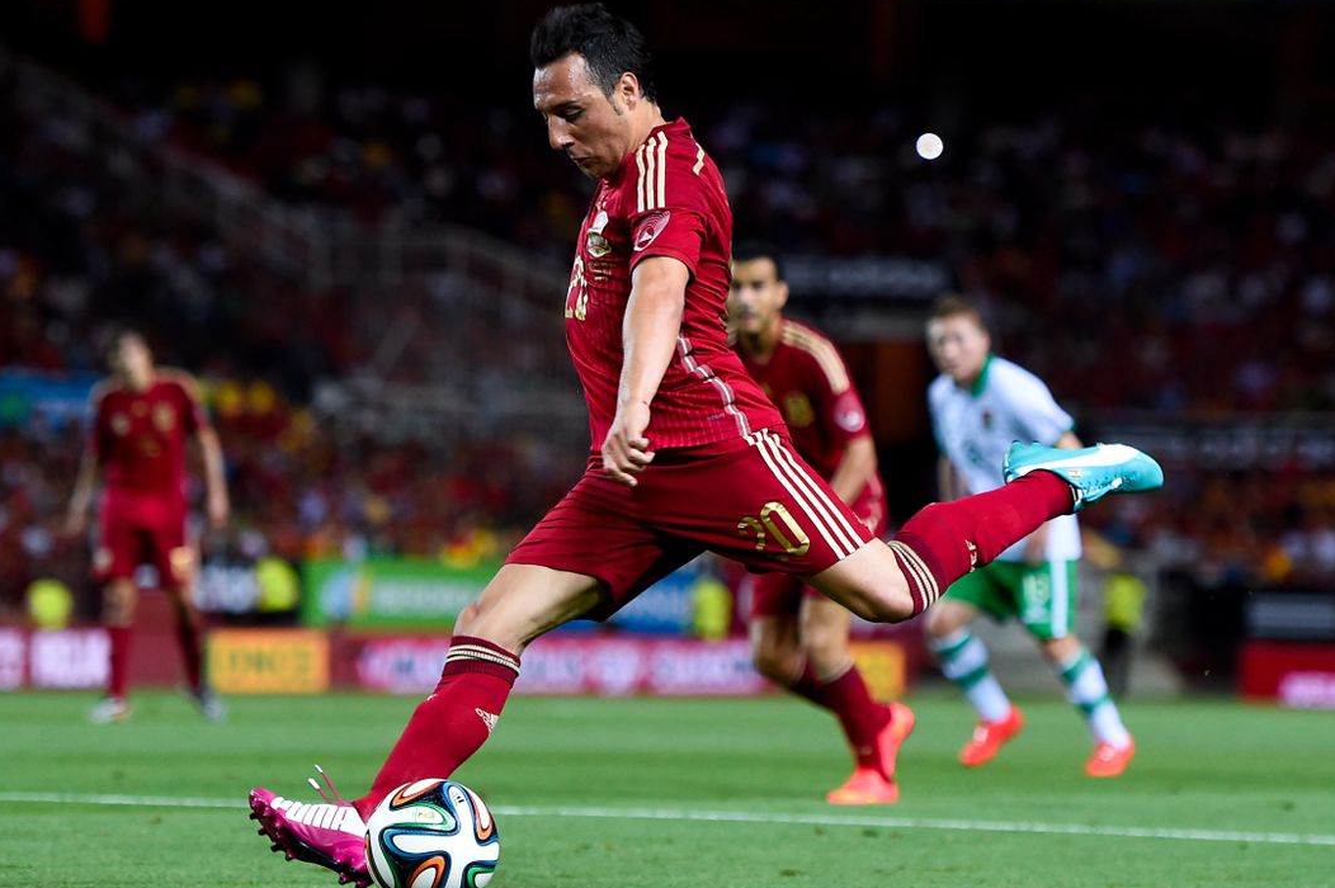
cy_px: 450
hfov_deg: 13.3
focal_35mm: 154
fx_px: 5707
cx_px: 617
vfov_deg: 8.9
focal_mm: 135
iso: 2000
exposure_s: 1/1250
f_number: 2.8
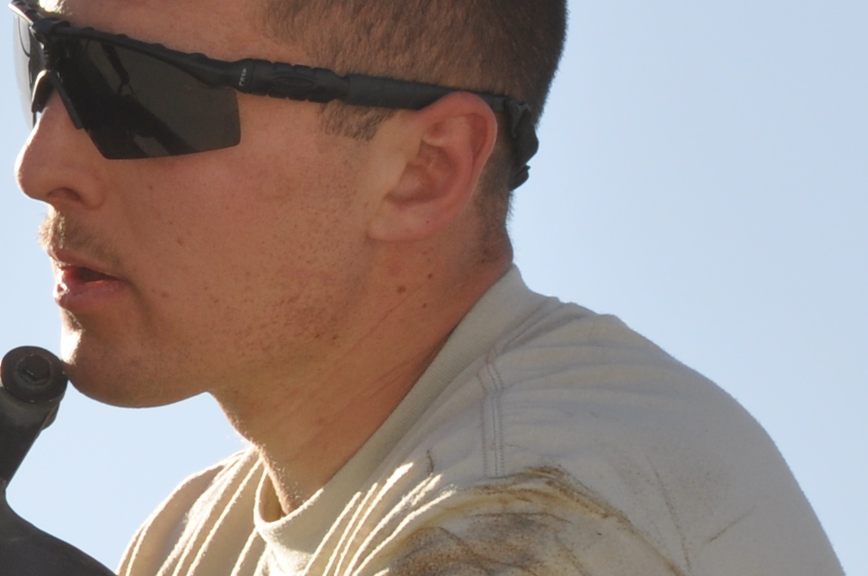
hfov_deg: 3.1
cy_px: 314
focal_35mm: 669
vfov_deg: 2.0
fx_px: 16112
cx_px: -254
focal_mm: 105
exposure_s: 1/200
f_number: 11
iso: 200
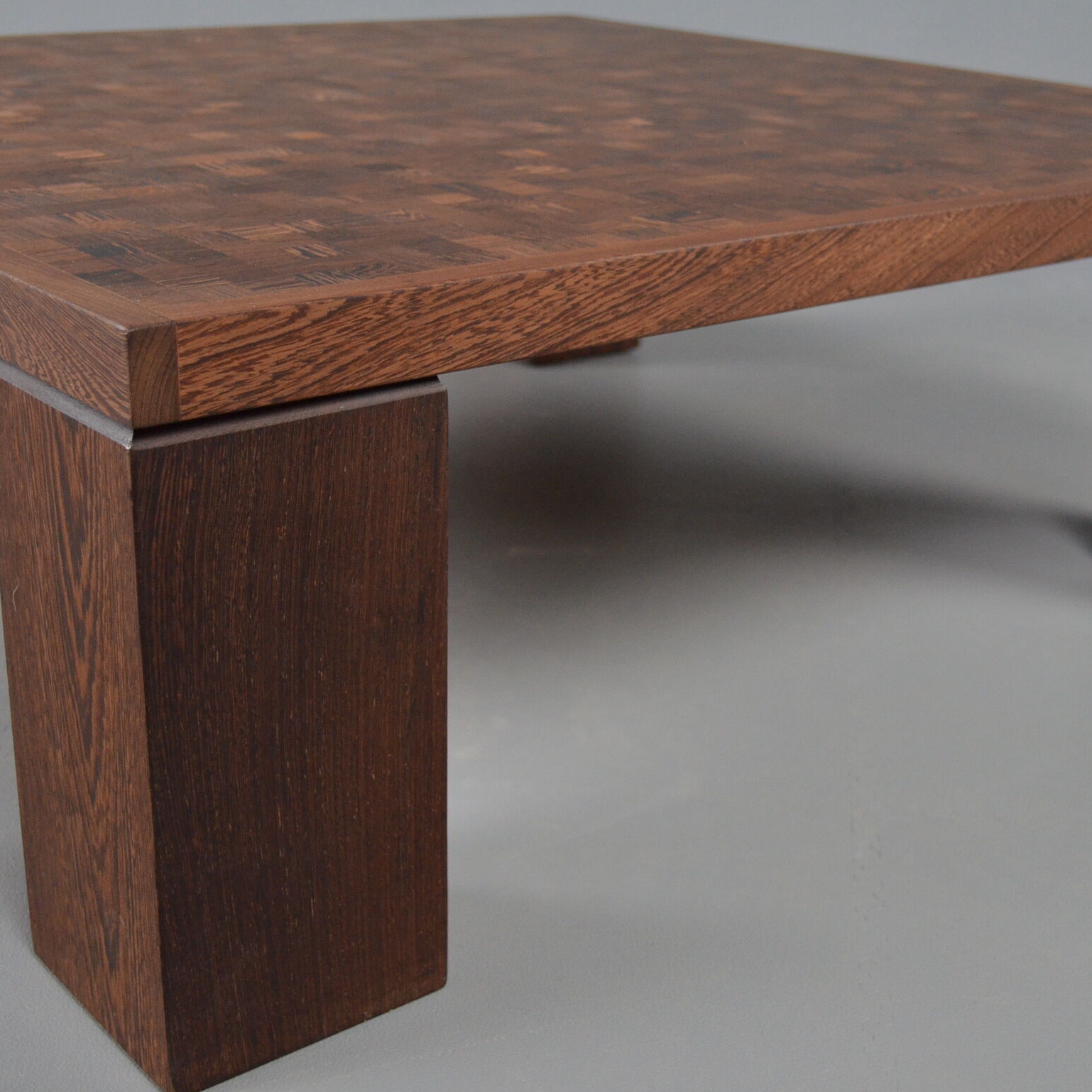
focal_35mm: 53
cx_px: 612
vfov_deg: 32.2
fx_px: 1892
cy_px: 516
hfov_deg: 32.2
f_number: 4.2
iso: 1250
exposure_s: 1/100
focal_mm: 26
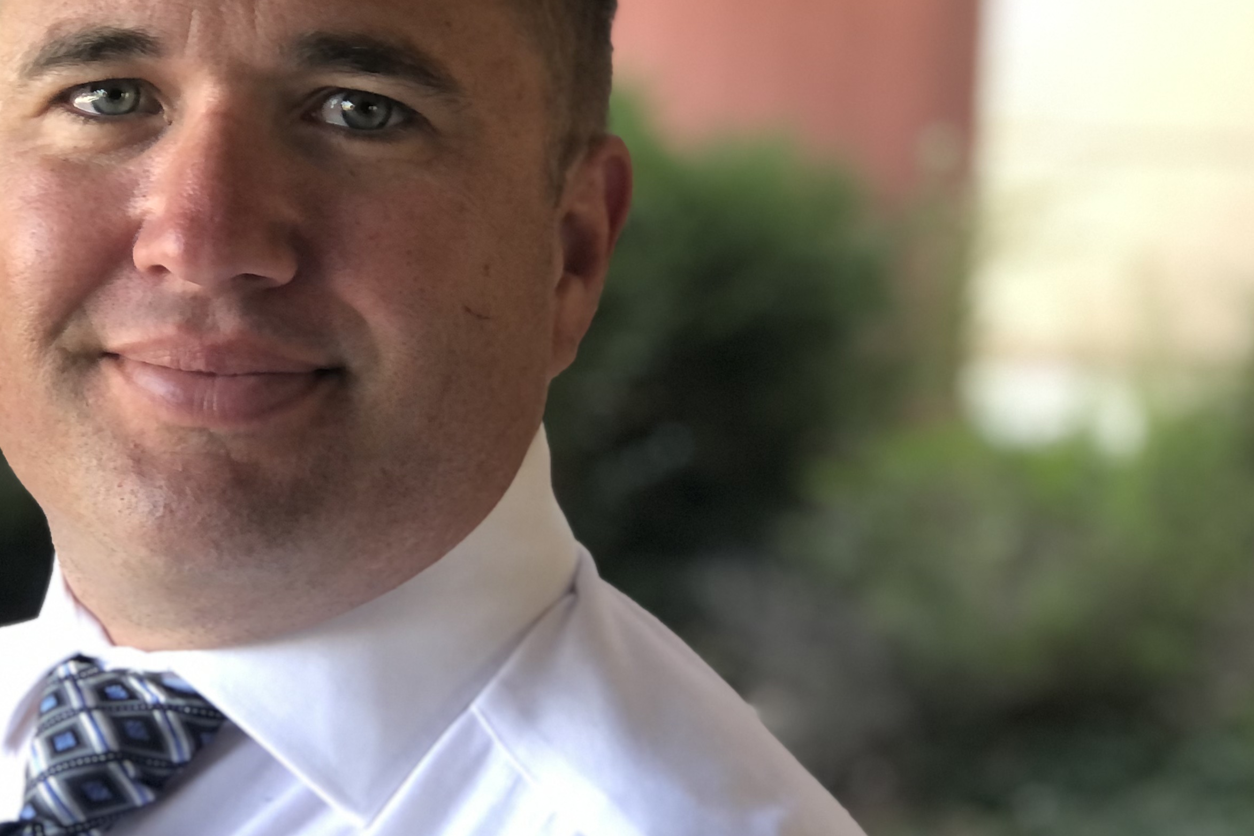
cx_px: 218
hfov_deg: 19.8
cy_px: 370
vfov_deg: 13.4
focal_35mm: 102
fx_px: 3553
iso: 50
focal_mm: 6.6
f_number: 2.8
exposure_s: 1/30
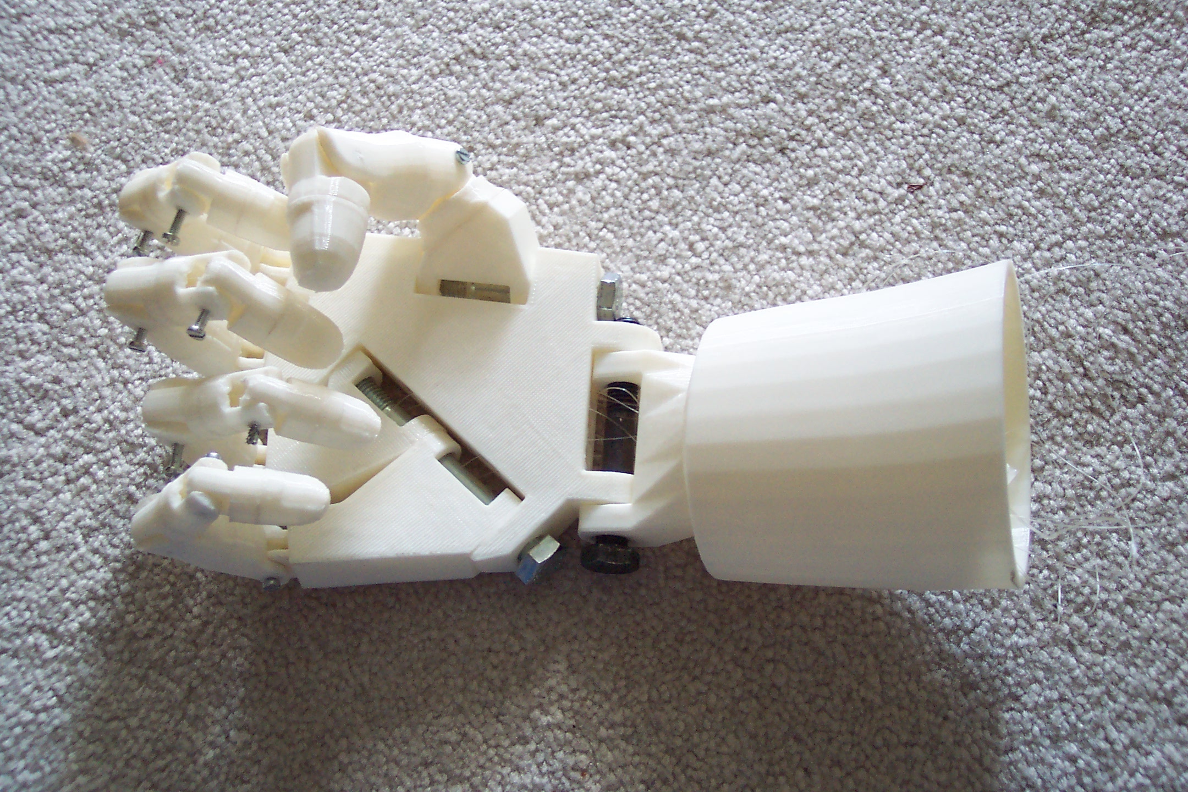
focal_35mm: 38
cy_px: 396
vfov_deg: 35.1
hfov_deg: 50.7
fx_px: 1254
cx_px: 594
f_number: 2.8
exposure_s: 1/10
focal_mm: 8
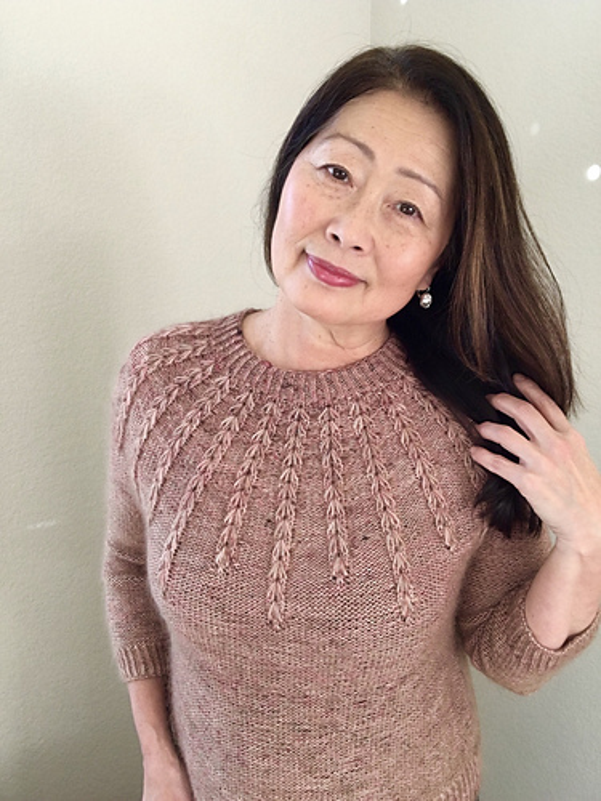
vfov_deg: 58.4
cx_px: 300
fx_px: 718
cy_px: 400
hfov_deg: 45.4
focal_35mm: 31
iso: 40
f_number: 2.2
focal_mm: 2.65
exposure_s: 1/60
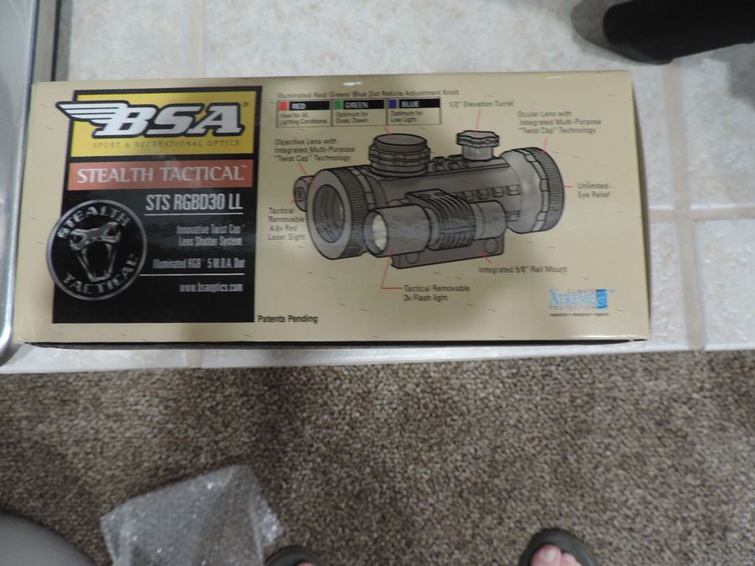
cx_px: 378
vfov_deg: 56.8
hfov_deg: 71.6
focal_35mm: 24
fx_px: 523
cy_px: 283
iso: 400
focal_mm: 4.3
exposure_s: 1/15
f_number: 3
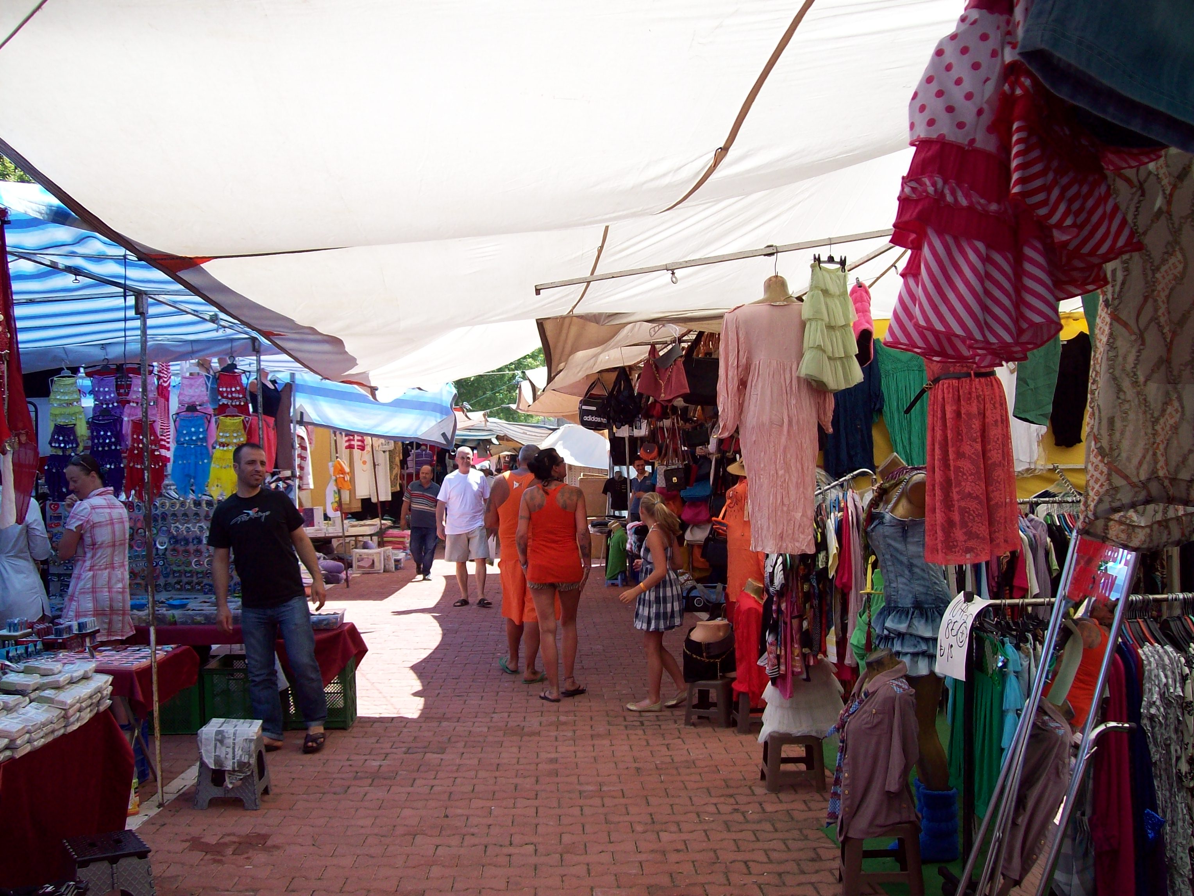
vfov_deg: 39.7
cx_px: 597
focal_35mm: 36
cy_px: 448
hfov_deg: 51.4
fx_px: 1242
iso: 80
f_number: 2.7
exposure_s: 1/532
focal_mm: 6
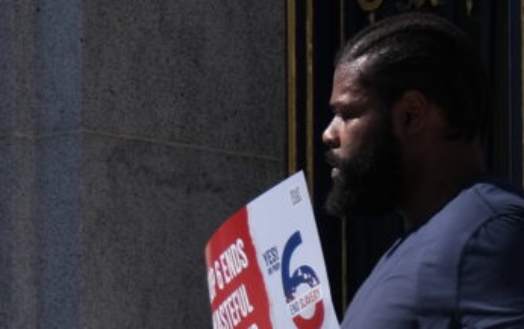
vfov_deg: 2.6
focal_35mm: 500
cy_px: 430
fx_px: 7147
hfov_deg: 4.1
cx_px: -859
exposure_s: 1/900
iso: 160
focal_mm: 55
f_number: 5.6
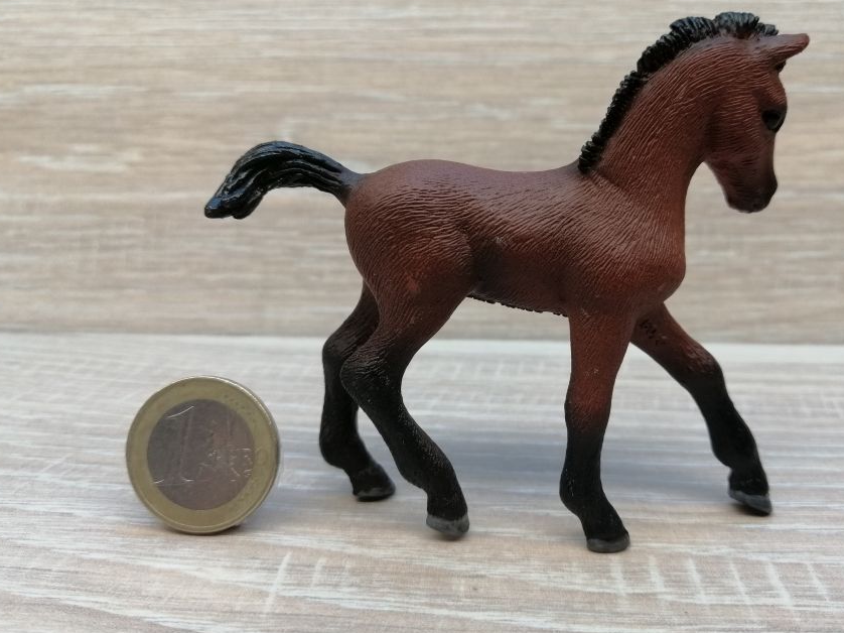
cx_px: 486
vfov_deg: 42.9
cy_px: 290
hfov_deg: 55.1
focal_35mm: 33
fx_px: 804
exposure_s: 1/100
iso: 64
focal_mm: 3.95
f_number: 1.8
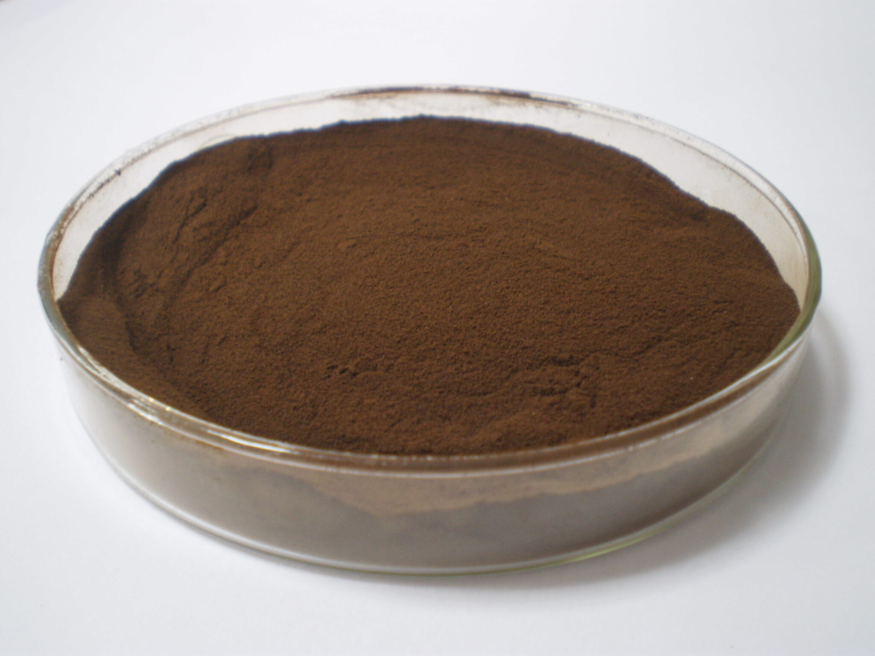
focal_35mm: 42
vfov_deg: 34.3
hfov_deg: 44.8
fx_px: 1062
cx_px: 438
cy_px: 328
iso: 125
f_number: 3.5
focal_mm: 7.4
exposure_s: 1/4
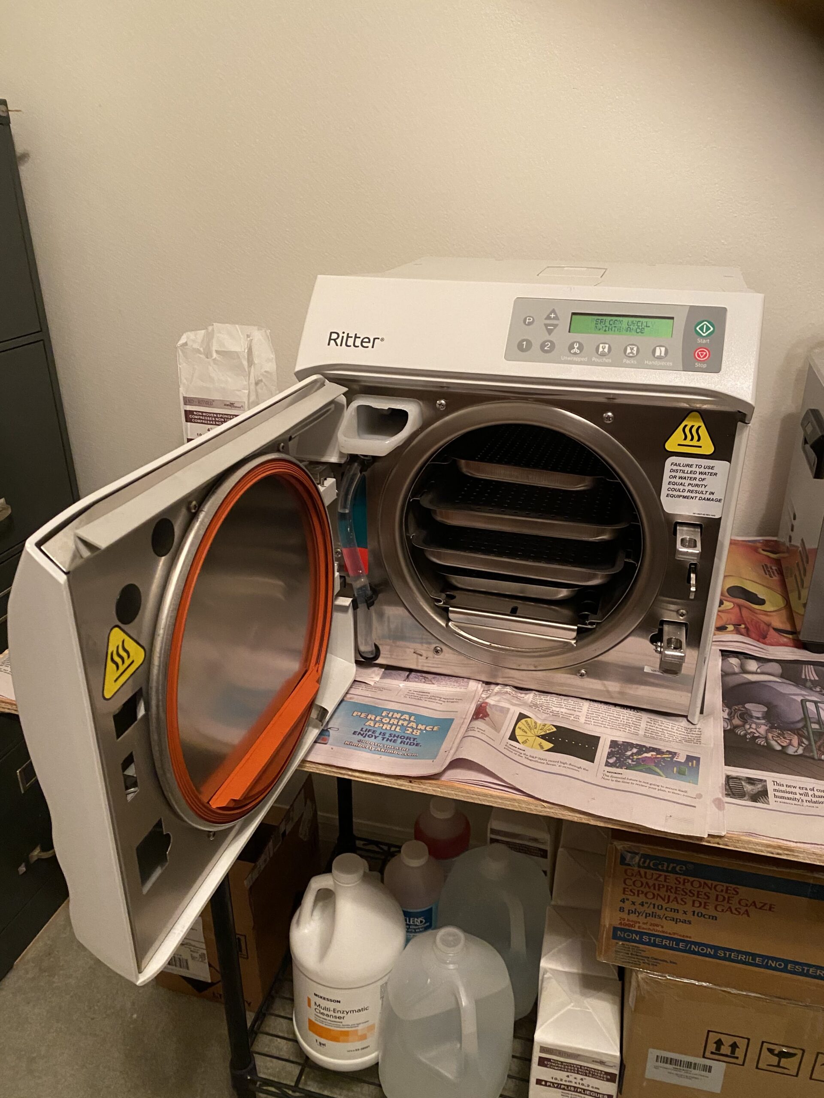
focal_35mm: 26
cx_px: 412
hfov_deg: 53.1
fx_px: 825
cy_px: 549
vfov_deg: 67.3
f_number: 1.8
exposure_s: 1/40
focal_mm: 4.25
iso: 500
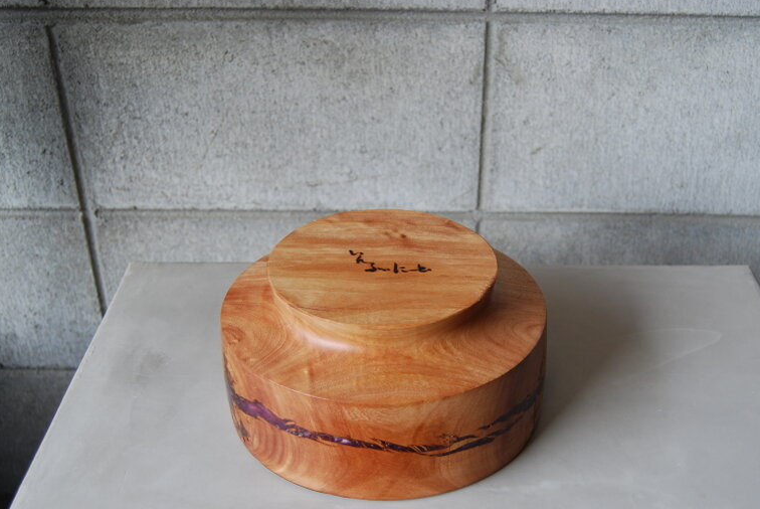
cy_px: 308
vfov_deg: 30.7
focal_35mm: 44
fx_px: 922
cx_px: 396
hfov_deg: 44.8
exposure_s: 1/60
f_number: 3.8
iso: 200
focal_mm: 23
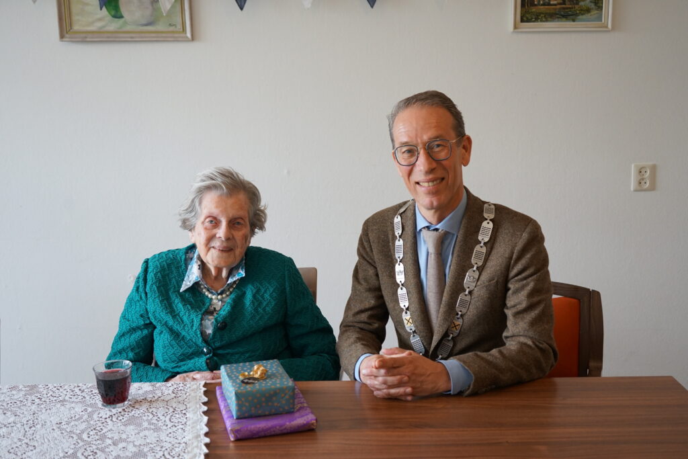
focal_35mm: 41
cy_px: 230
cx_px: 344
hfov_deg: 47.4
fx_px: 784
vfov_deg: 32.6
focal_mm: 41
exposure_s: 1/160
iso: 1000
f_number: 4.5
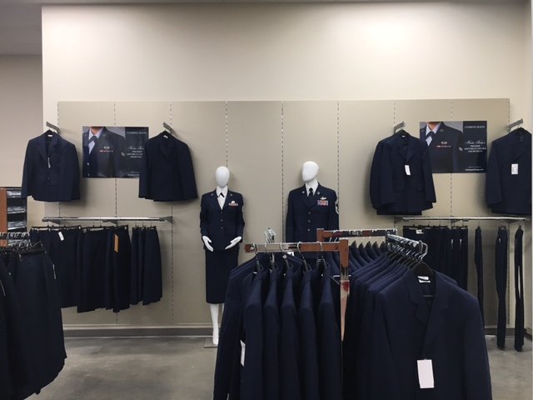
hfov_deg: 61.7
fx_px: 447
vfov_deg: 48.2
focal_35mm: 29
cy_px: 200
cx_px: 266
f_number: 2.2
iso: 32
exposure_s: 1/30
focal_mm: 4.15
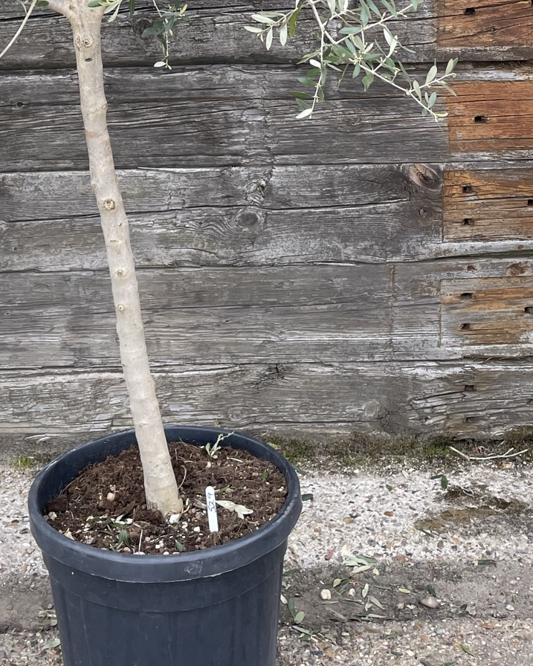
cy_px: -43
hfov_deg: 26.0
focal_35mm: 58
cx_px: 153
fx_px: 1143
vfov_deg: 29.6
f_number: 1.6
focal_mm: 4.2
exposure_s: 1/593
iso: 32
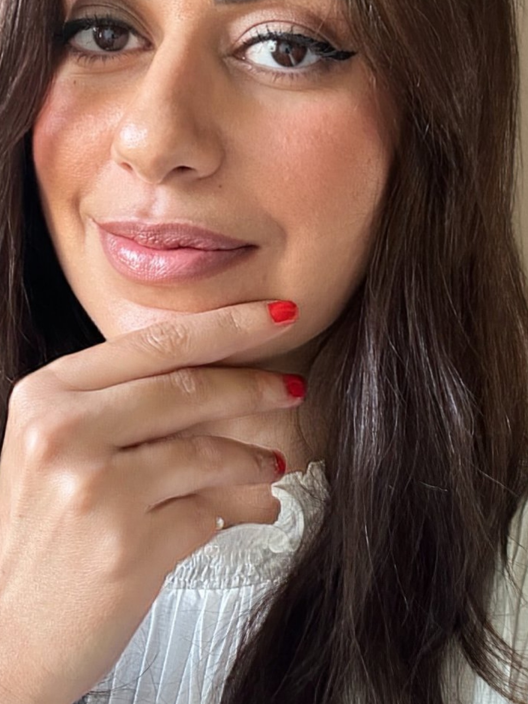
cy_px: 234
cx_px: 260
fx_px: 1058
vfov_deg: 36.4
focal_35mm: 52
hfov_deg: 28.0
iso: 160
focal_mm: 2.69
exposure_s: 1/60
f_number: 1.9
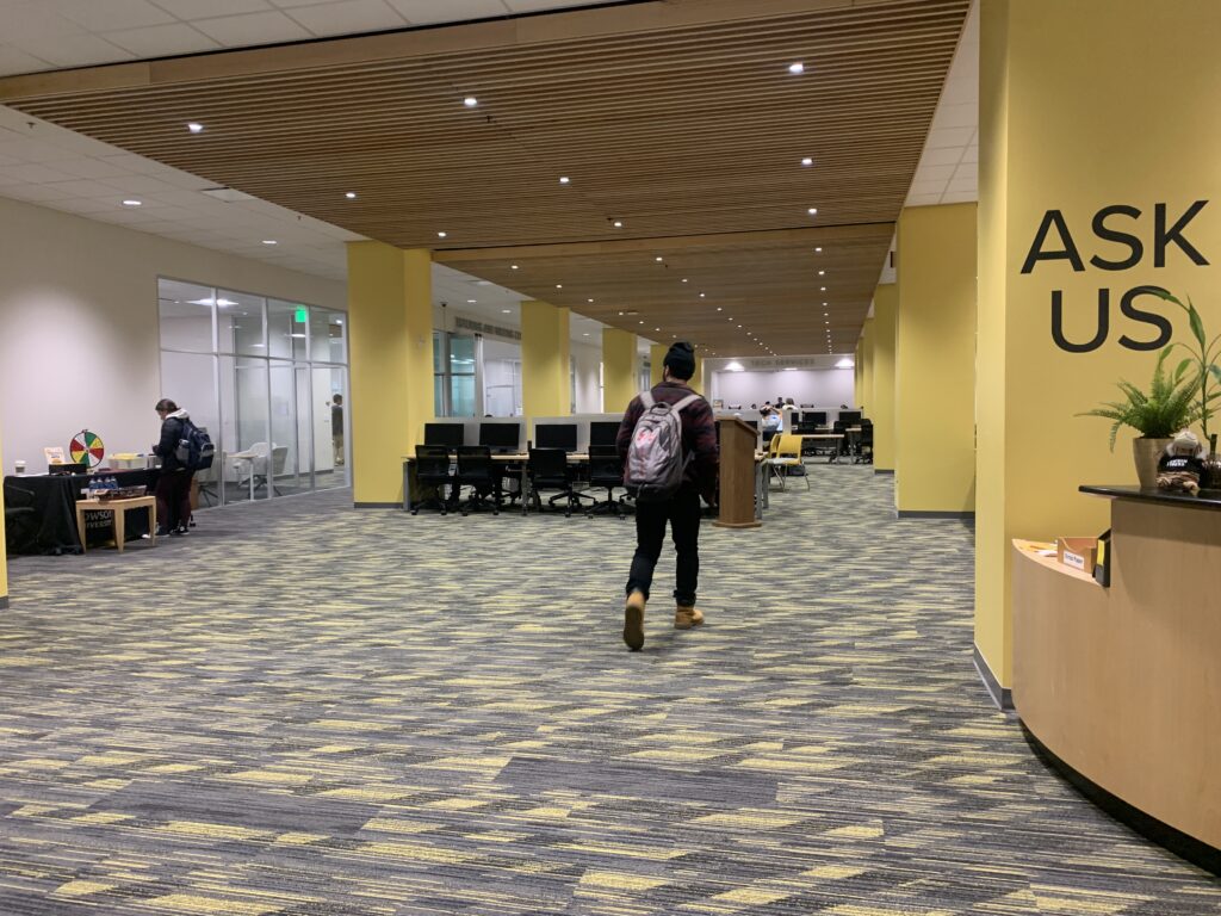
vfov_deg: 53.1
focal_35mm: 26
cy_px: 458
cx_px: 610
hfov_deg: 67.3
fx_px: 917
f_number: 1.8
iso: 200
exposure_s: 1/50
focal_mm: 4.25
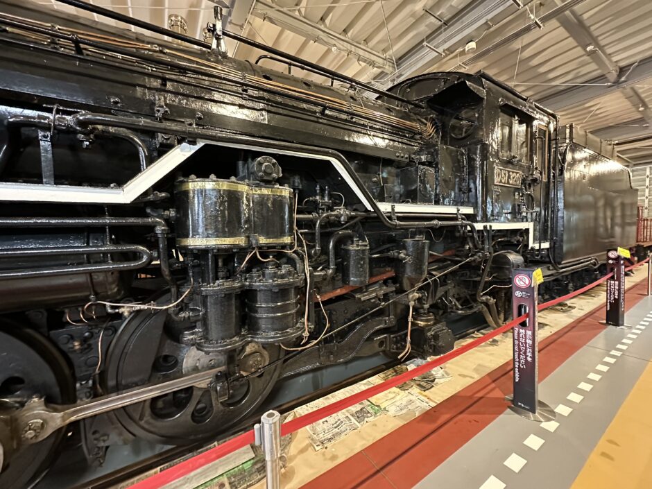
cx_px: 326
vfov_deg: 85.7
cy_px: 244
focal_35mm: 14
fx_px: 264
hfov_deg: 102.1
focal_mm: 2.22
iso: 1250
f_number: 2.2
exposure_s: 1/41
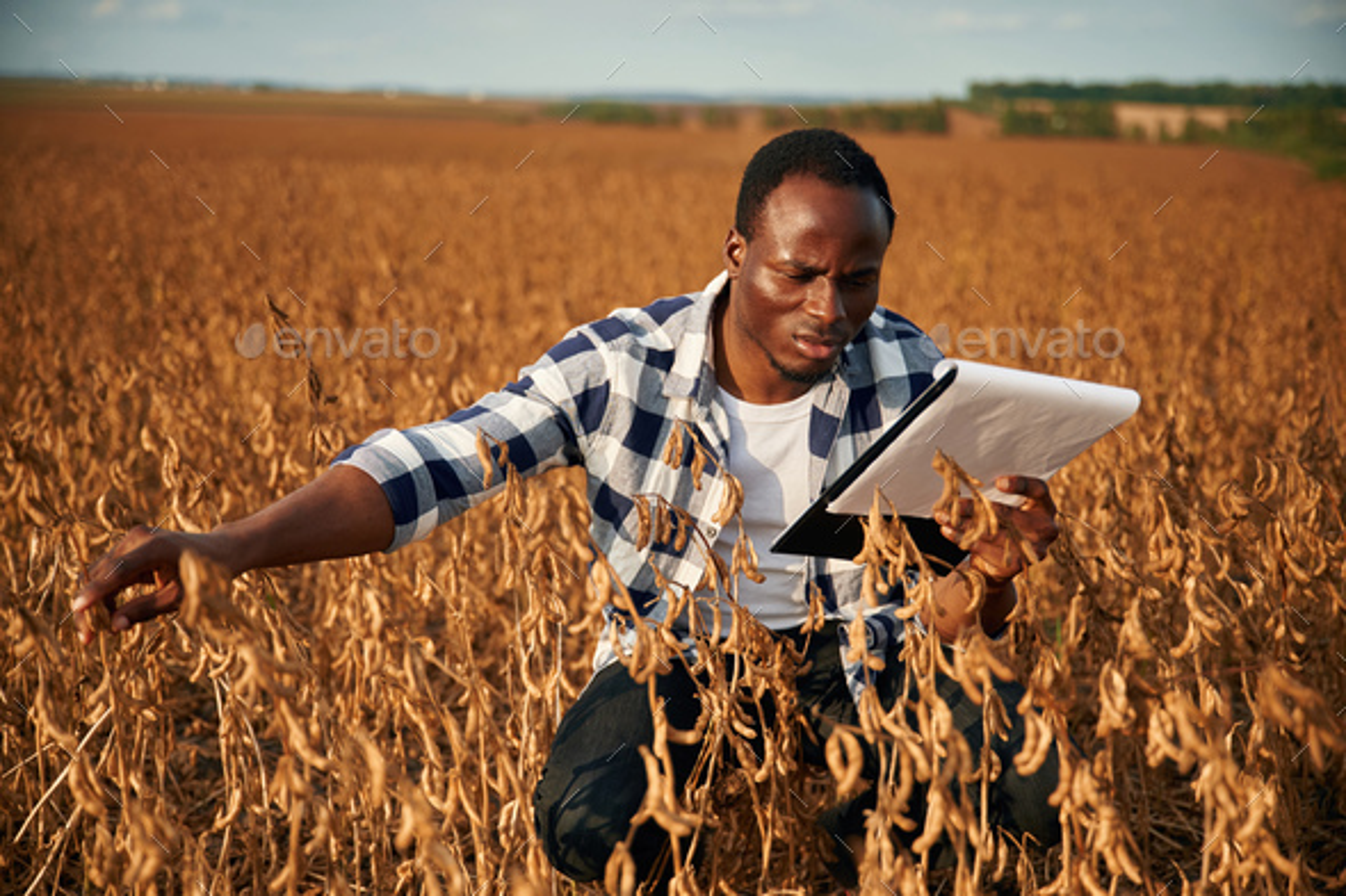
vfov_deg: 26.5
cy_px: 448
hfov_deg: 38.9
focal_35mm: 51
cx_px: 673
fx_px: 1906
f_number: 2.8
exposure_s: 1/8000
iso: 320
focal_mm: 51
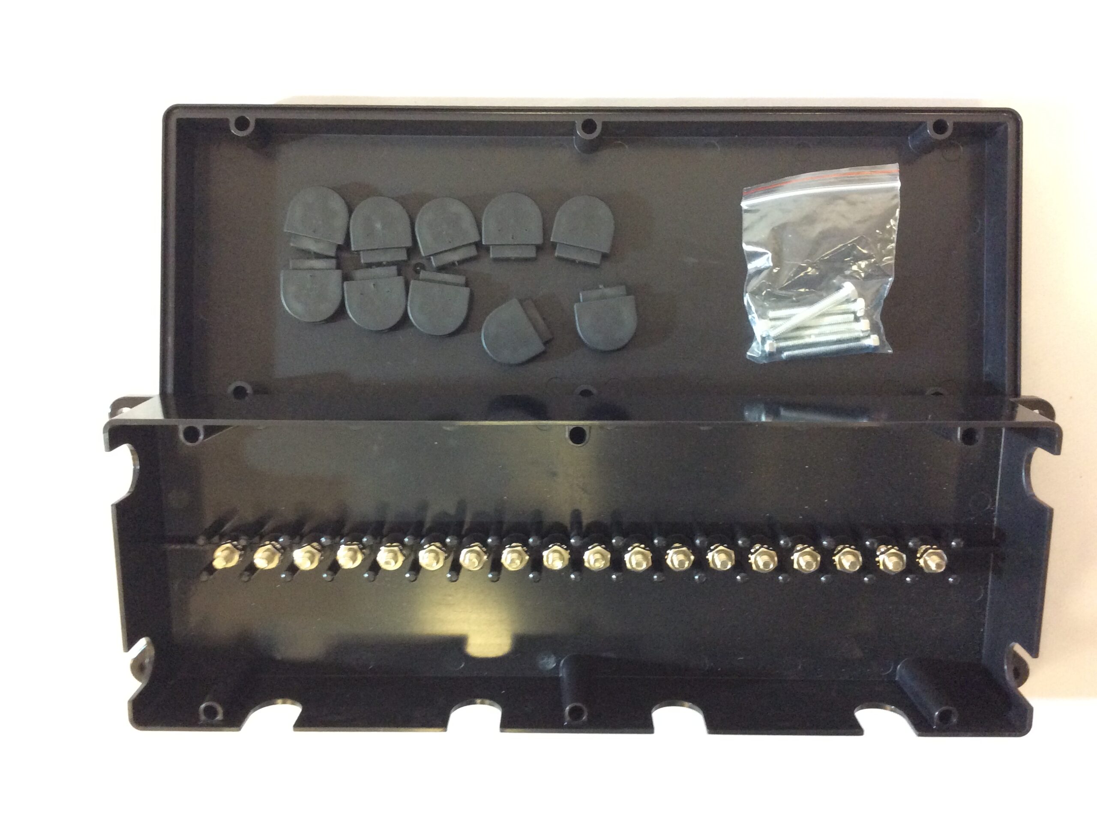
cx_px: 548
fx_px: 1013
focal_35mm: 32
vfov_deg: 44.1
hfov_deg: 56.9
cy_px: 410
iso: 200
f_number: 2.4
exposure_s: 1/24
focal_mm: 3.3
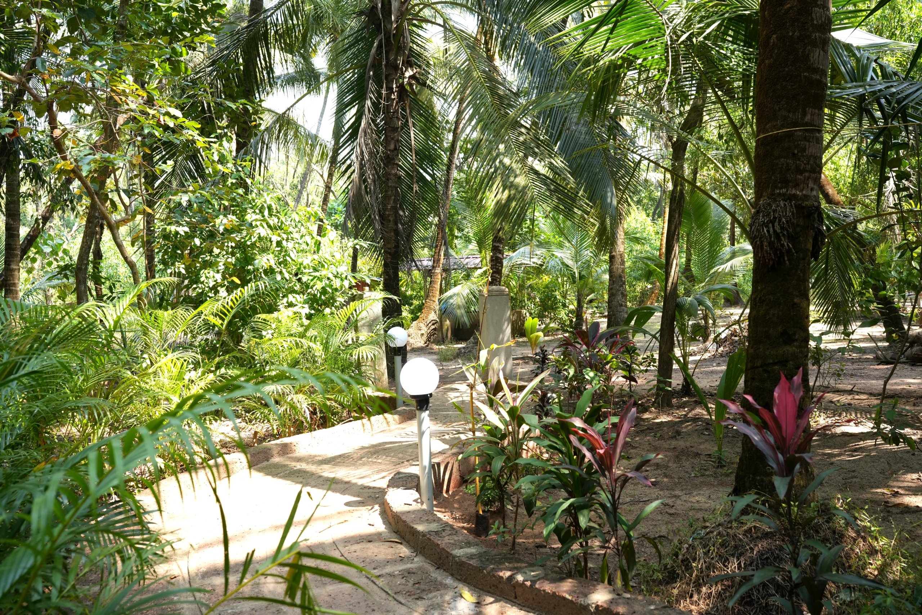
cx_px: 461
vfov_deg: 37.9
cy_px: 308
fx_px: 896
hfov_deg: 54.4
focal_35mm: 35
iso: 640
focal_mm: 35
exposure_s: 1/200
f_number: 5.6
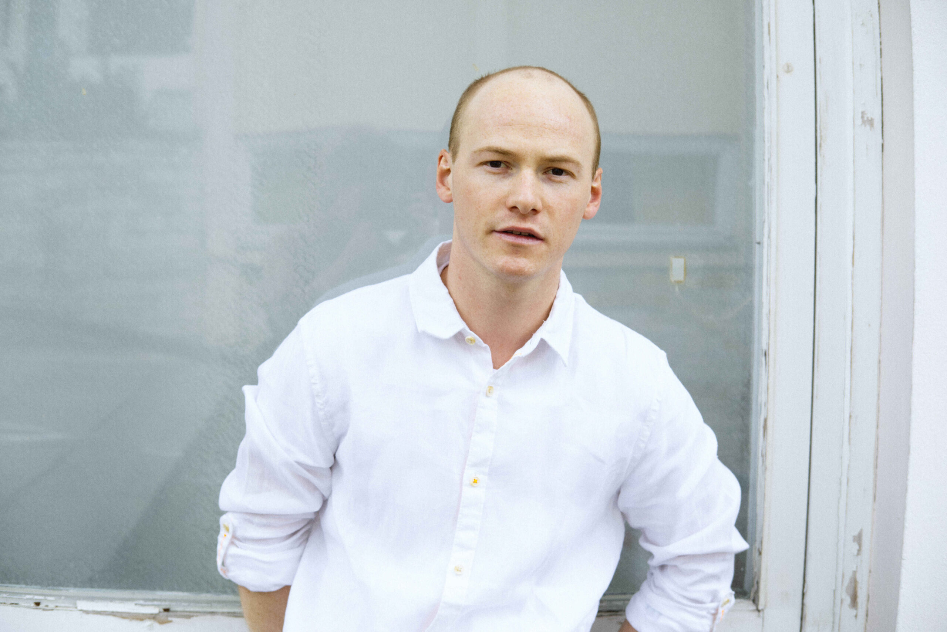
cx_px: 474
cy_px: 316
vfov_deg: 25.5
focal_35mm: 53
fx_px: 1395
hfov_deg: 37.5
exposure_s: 1/280
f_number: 4.5
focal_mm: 35
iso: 160
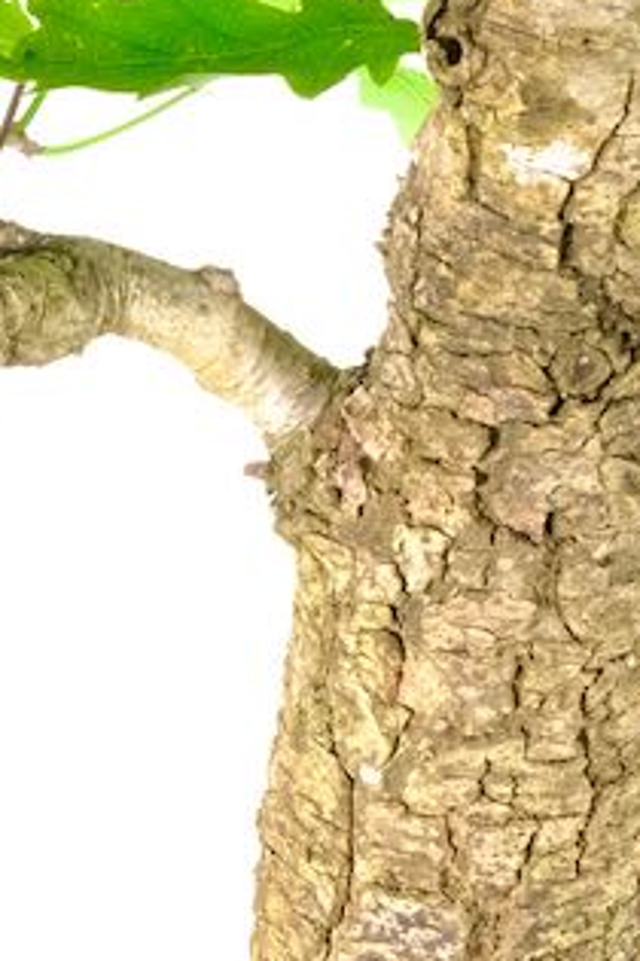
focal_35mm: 248
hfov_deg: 5.5
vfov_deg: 8.3
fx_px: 6613
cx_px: 326
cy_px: 247
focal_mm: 40.7
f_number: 11
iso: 1600
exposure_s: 1/20
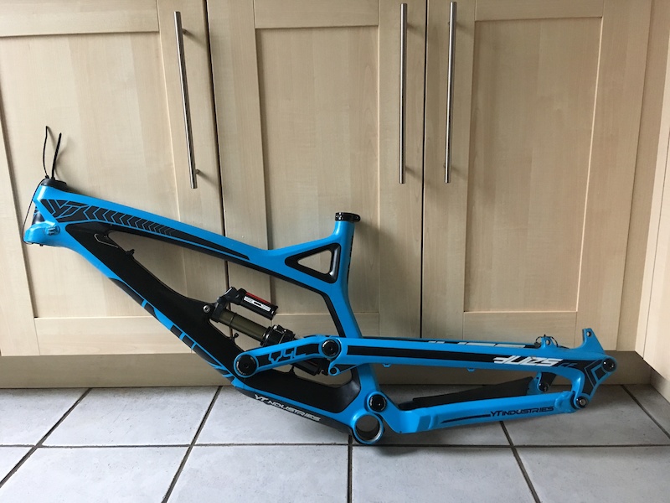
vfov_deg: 48.2
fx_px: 561
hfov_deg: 61.7
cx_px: 335
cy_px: 252
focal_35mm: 29
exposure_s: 1/33
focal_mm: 4.15
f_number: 2.2
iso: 250
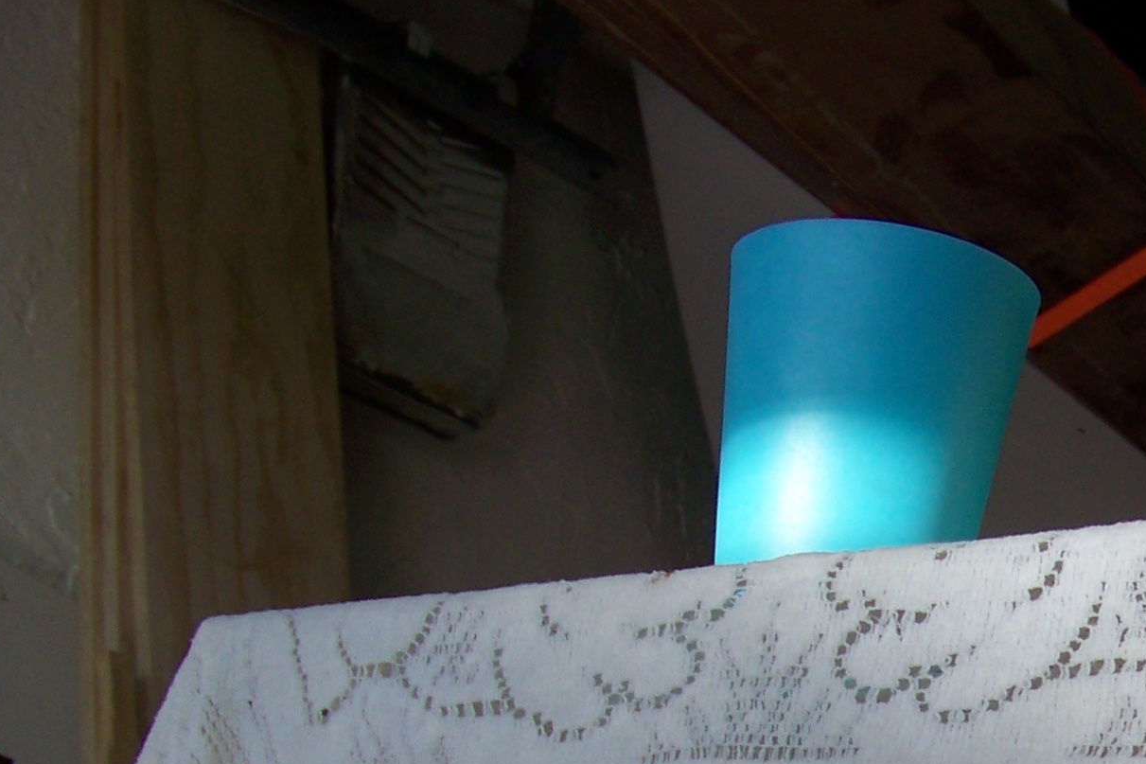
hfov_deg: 20.8
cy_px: 905
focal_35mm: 95
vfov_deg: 14.0
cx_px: 1111
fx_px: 3024
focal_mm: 5.85
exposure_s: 1/40
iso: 64
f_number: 3.6
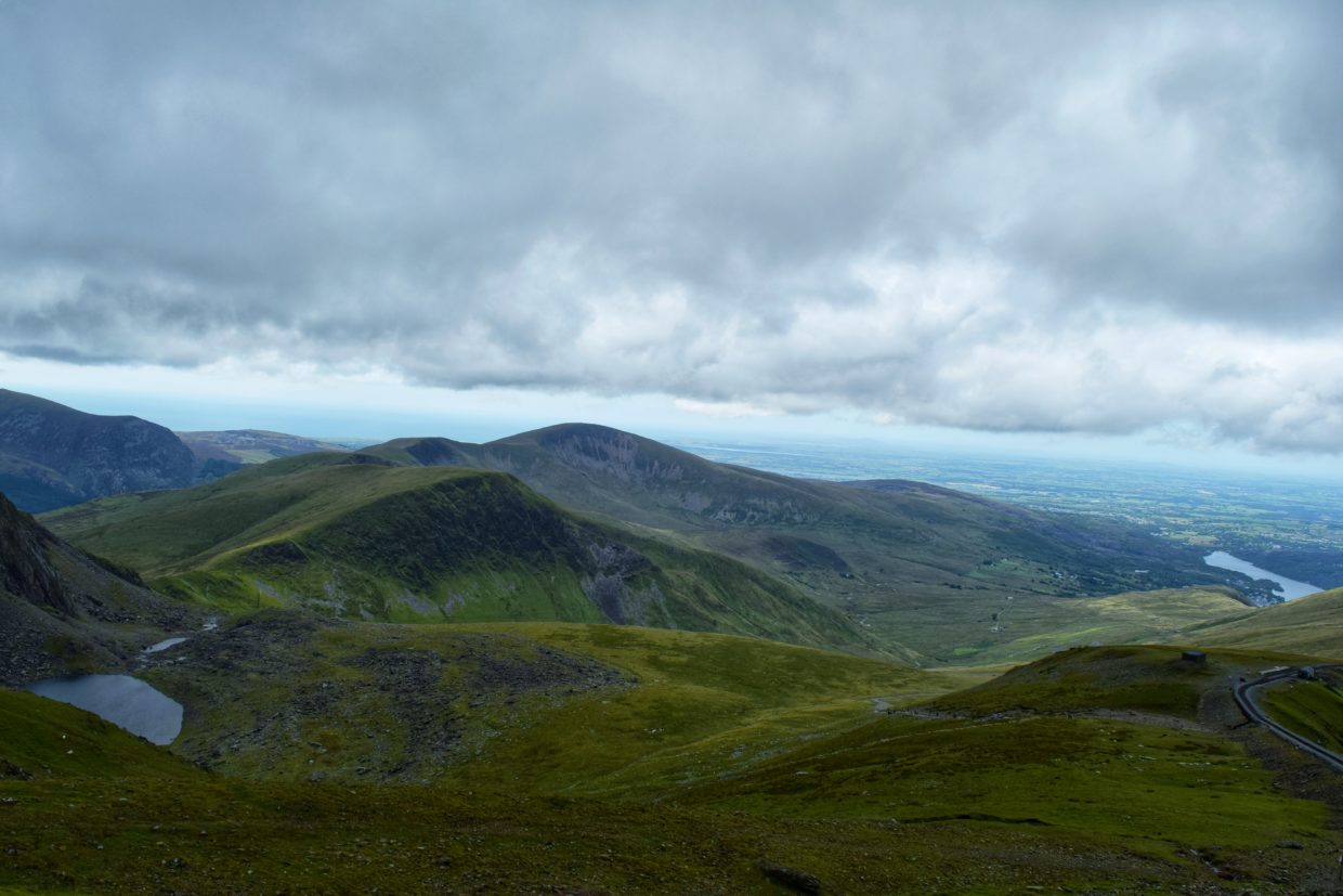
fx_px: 1007
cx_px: 672
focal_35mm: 27
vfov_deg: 47.9
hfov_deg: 67.4
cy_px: 448
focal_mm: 18
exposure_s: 1/400
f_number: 8
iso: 100
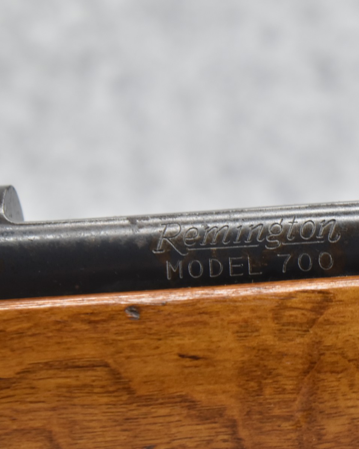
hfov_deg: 13.2
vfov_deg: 16.5
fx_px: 1551
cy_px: 225
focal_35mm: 117
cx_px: 265
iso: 500
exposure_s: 1/80
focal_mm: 55
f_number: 7.1
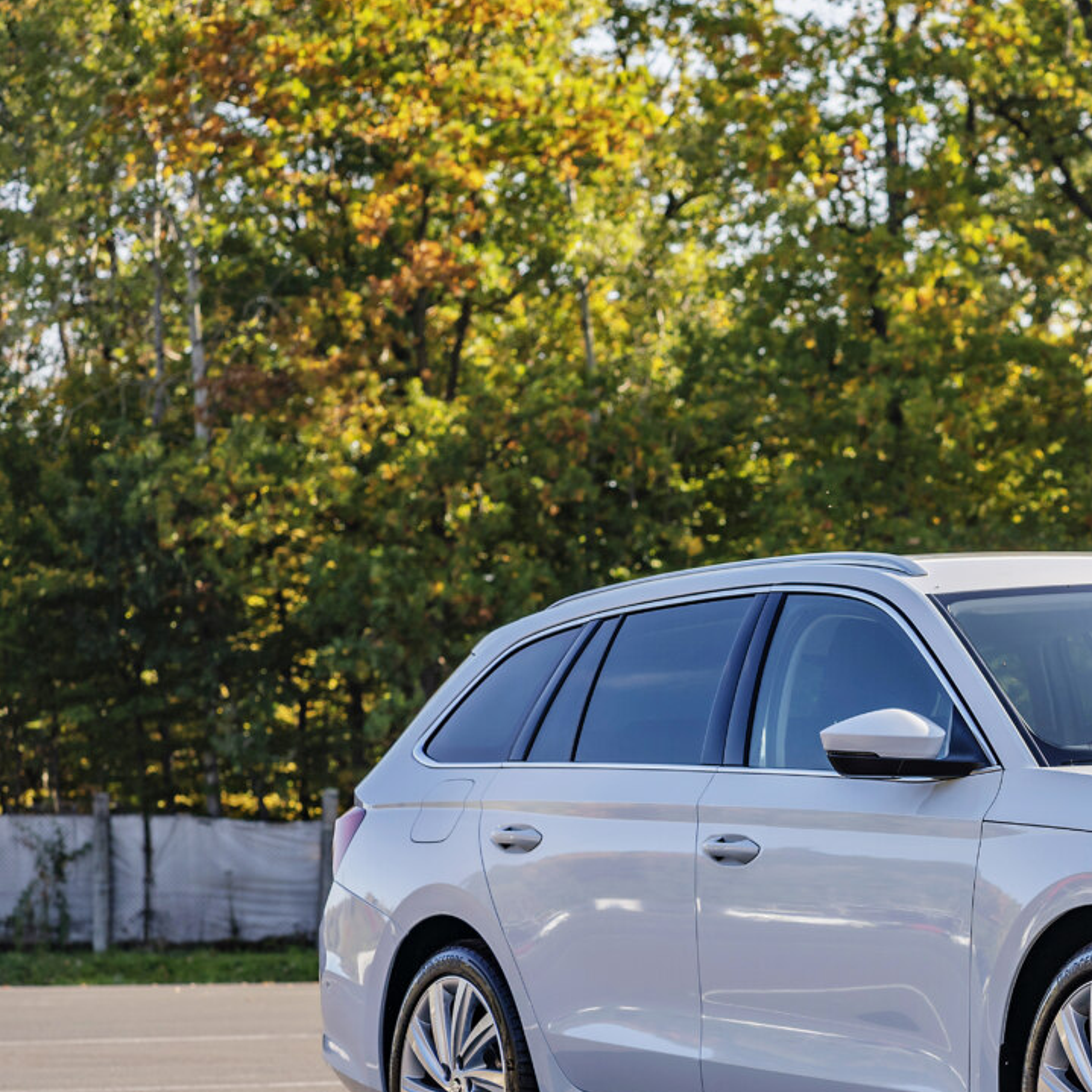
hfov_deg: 9.0
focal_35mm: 193
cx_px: 1251
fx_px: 6888
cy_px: 690
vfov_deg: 9.1
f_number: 5.6
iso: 100
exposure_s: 1/250
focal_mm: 85
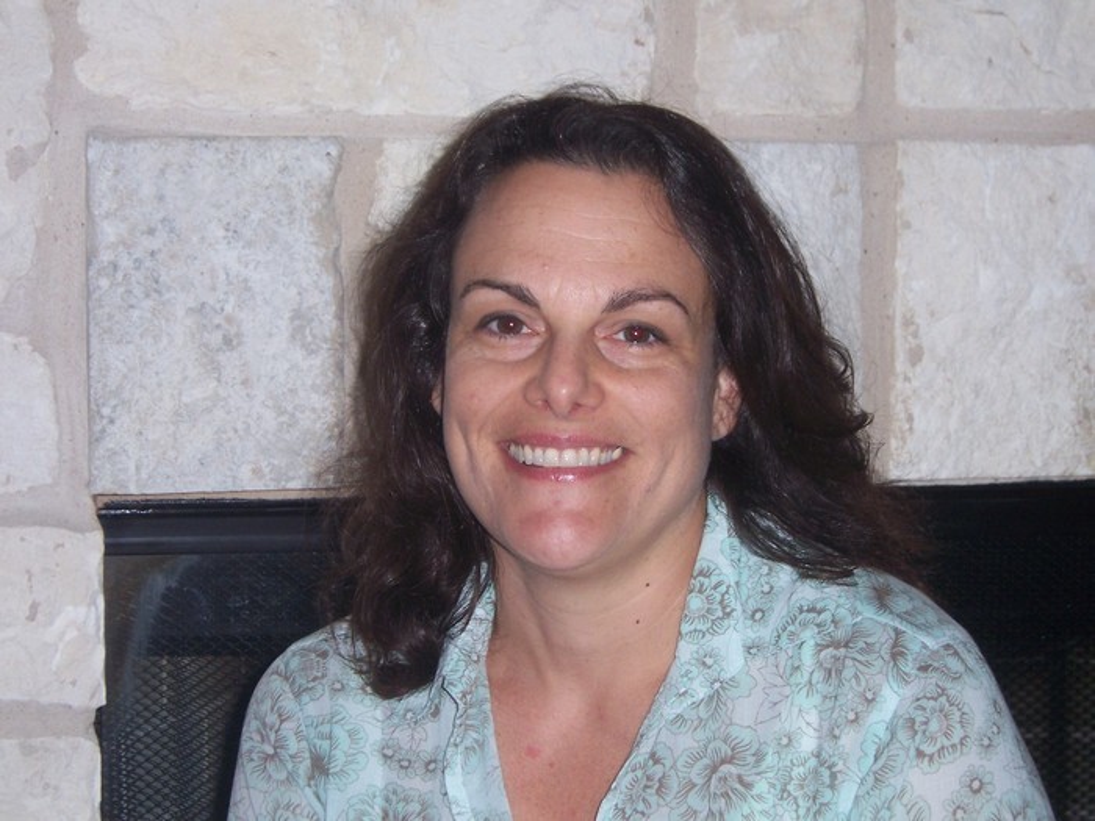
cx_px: 548
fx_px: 3163
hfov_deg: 19.6
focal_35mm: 100
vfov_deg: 14.8
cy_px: 410
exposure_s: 1/90
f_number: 4.9
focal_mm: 16.6
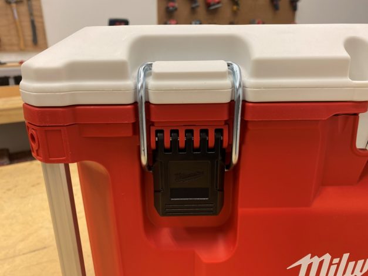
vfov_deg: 53.0
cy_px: 138
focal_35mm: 26
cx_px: 184
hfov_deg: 67.3
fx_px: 276
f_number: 1.8
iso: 32
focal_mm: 4.25
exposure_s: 1/331
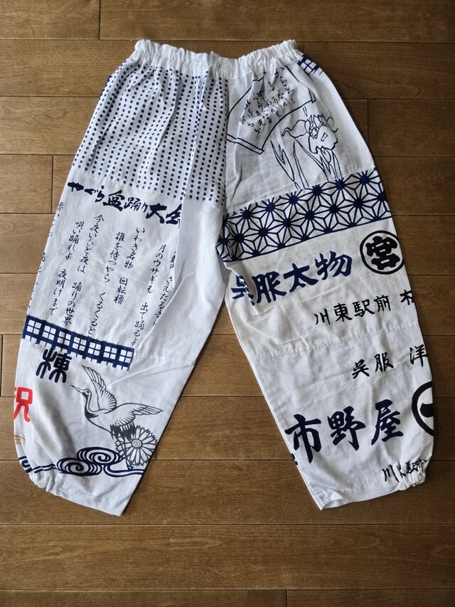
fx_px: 403
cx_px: 228
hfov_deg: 58.9
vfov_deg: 73.9
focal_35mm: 23
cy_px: 304
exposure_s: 1/182
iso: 160
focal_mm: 6.3
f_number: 1.7
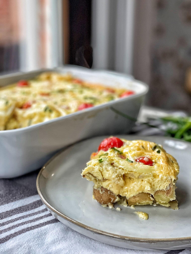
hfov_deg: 22.9
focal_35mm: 64
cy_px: 127
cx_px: 96
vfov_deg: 30.3
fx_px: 471
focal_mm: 7.5
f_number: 2.2
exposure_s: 1/120
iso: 250
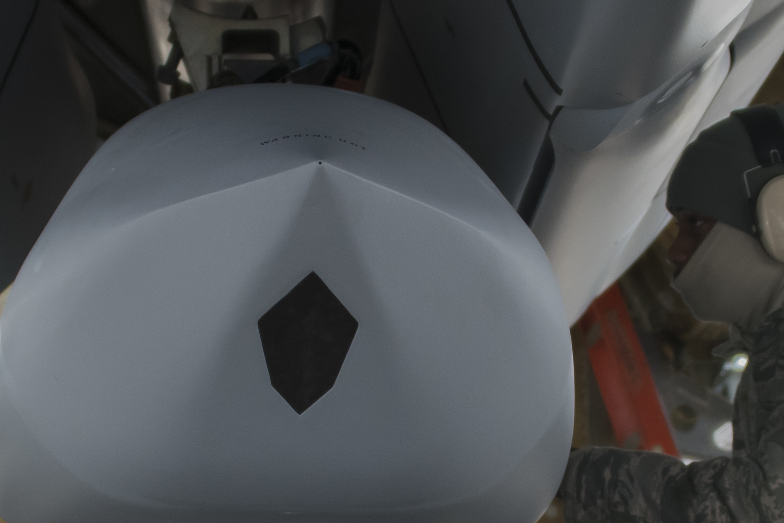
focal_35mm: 121
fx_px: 2634
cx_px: 384
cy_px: 366
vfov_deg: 11.3
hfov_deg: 16.9
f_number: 3.5
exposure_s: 1/200
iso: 1000
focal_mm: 28
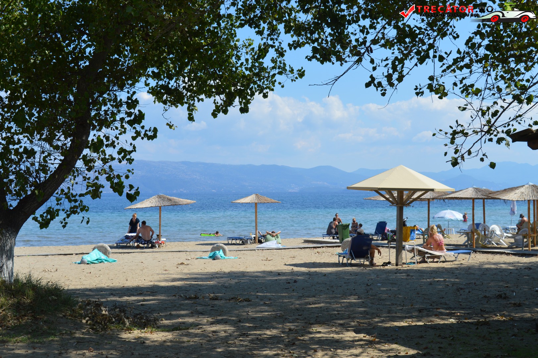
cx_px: 269
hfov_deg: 35.1
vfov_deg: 23.7
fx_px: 851
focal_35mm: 57
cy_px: 179
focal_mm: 38
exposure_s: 1/320
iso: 100
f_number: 9
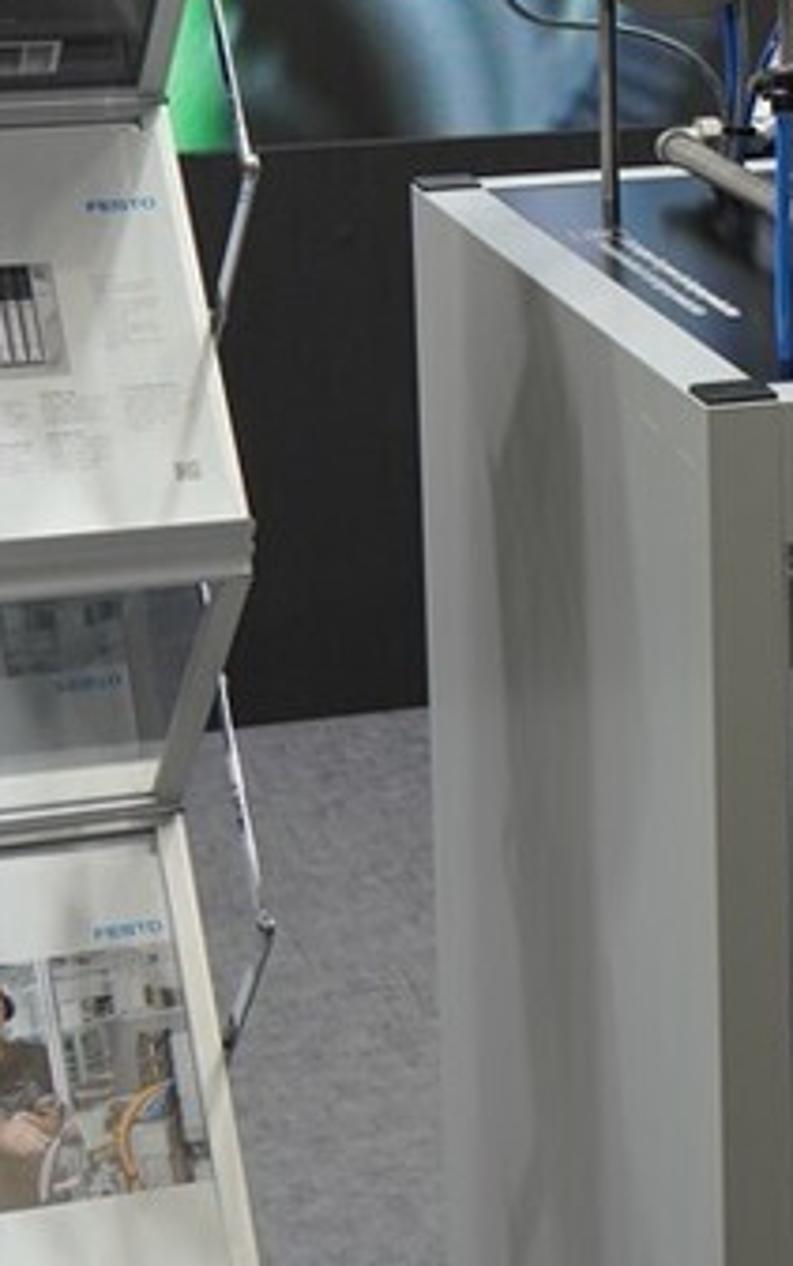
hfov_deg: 10.4
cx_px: 1218
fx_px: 4213
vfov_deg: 17.0
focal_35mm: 122
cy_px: 244
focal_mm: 28
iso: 160
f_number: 4
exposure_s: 1/60
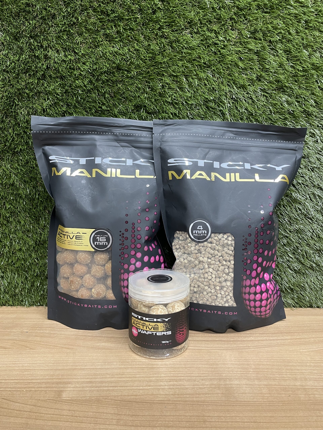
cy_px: 215
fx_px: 323
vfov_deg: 67.3
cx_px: 162
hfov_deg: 53.1
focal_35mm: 26
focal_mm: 4.2
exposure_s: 1/44
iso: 100
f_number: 1.6
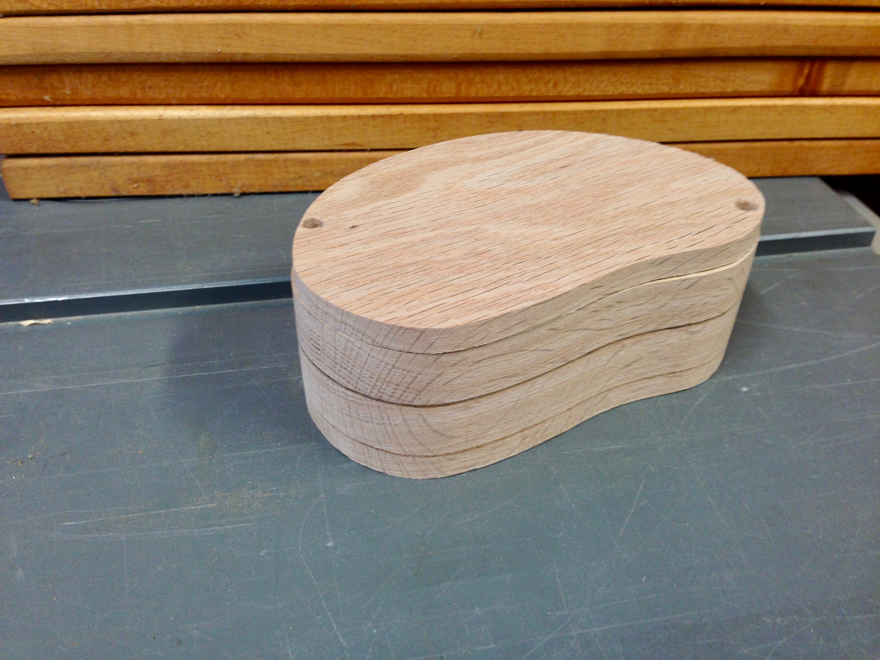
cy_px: 330
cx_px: 440
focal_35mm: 33
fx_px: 839
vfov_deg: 42.9
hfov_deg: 55.4
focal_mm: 4.12
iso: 64
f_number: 2.4
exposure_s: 1/20
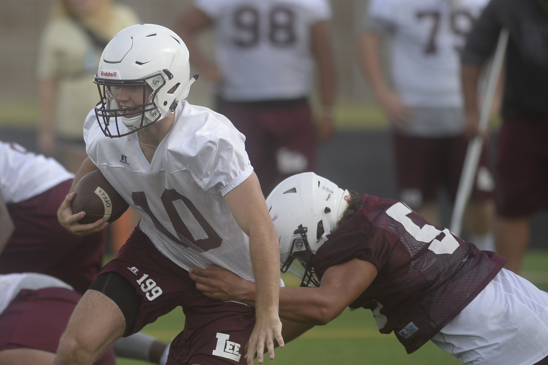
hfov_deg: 6.9
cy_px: 182
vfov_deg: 4.6
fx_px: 4566
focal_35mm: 300
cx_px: 274
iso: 250
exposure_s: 1/1600
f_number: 2.8
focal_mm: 300
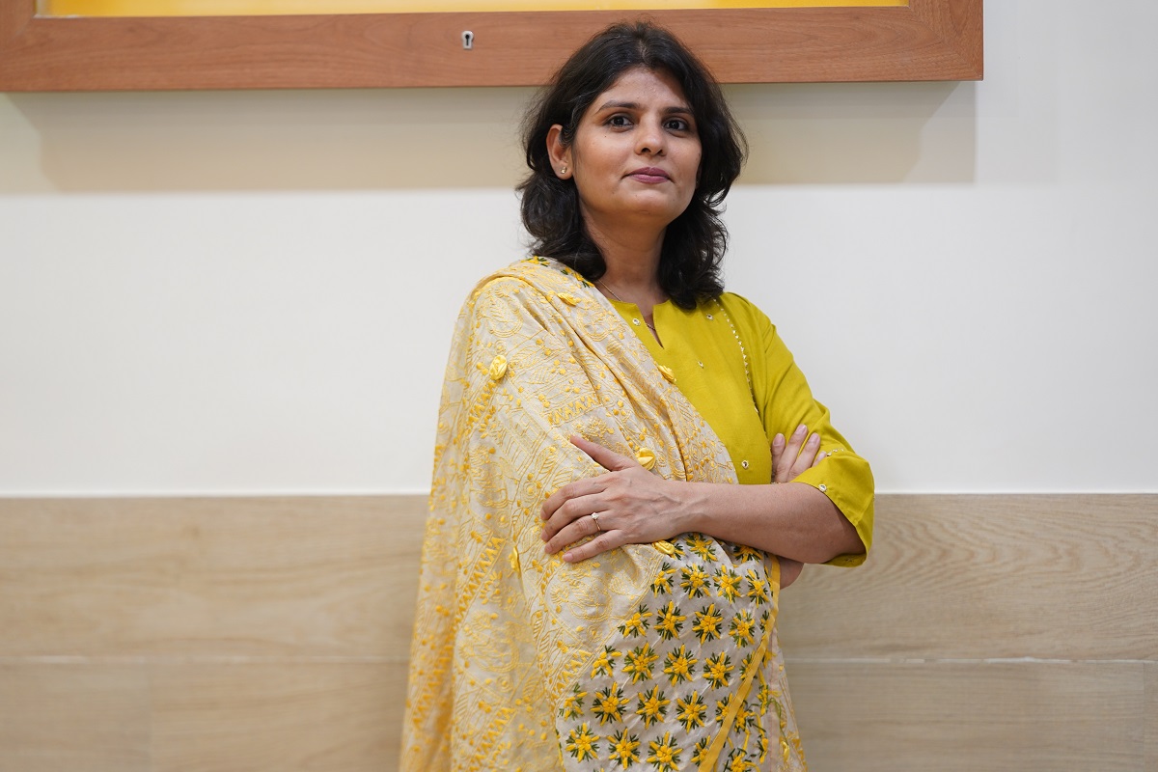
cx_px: 579
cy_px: 386
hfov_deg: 19.8
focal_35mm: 103
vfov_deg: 13.3
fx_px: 3313
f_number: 2.8
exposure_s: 1/40
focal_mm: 103
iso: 640
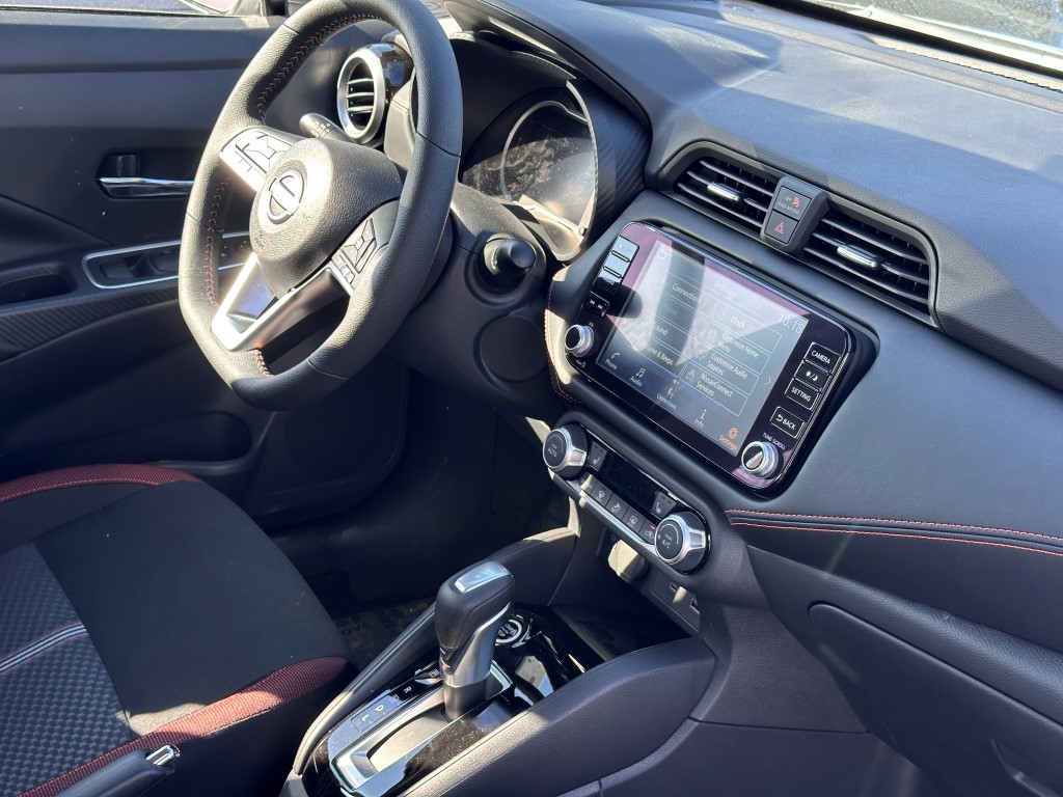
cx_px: 532
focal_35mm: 48
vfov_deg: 30.3
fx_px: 1474
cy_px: 398
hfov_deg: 39.7
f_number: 1.78
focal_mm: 6.86
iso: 64
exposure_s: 1/172
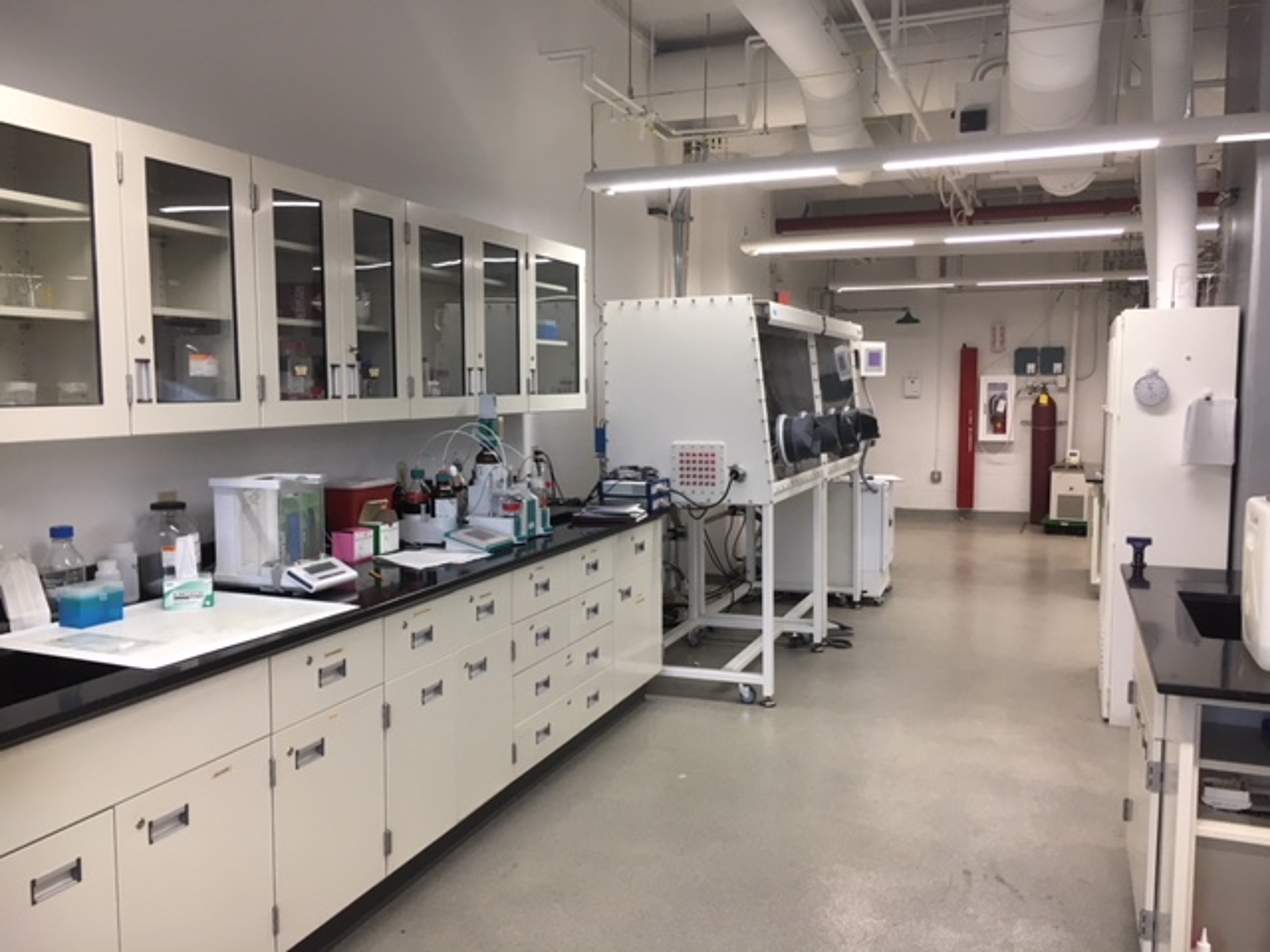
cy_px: 476
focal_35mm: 29
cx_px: 635
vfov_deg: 48.2
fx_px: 1064
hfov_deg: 61.7
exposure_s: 1/30
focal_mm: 4.15
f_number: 2.2
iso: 50
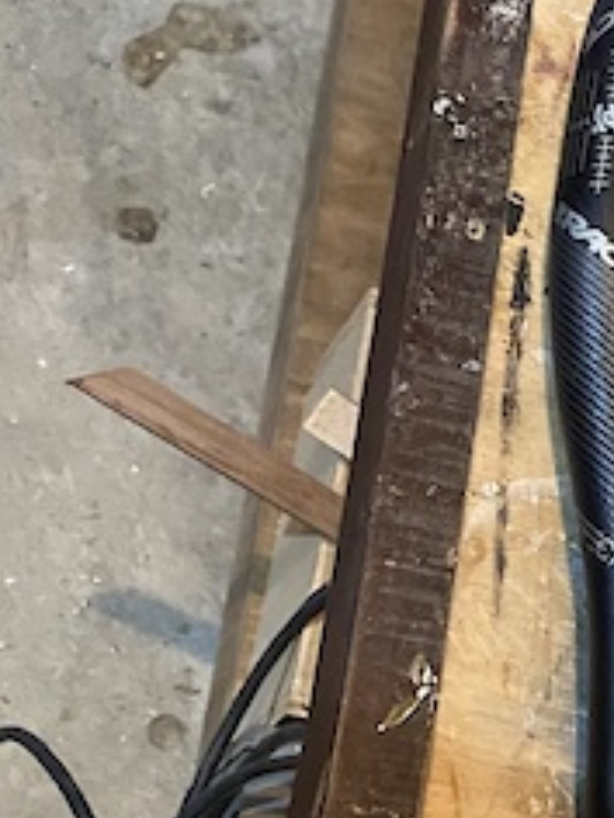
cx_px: 791
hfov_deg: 15.9
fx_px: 2081
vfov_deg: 22.2
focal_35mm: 88
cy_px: 523
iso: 640
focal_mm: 4.25
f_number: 1.8
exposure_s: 1/30
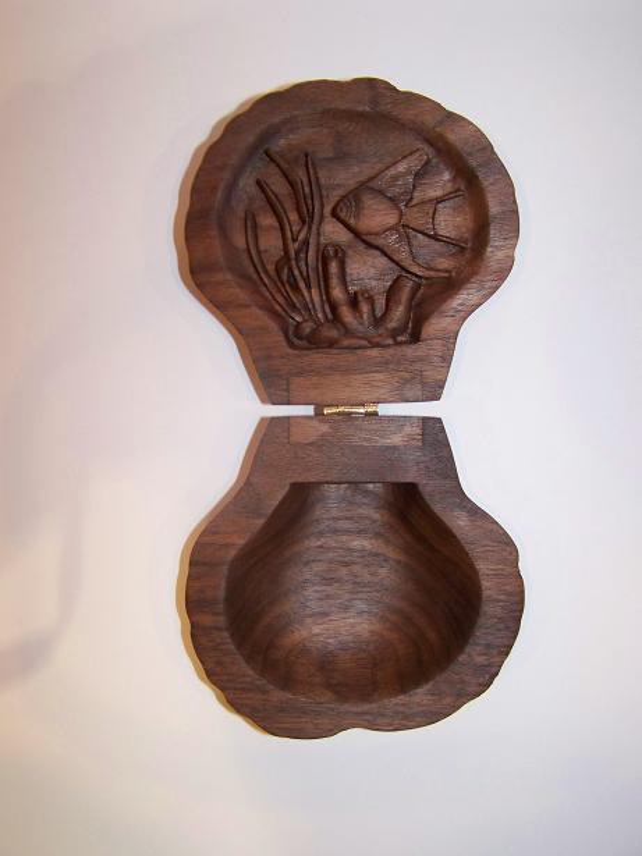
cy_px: 428
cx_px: 321
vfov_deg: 49.0
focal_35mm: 38
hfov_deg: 37.7
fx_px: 940
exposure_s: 1/30
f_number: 2.8
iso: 200
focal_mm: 6.3
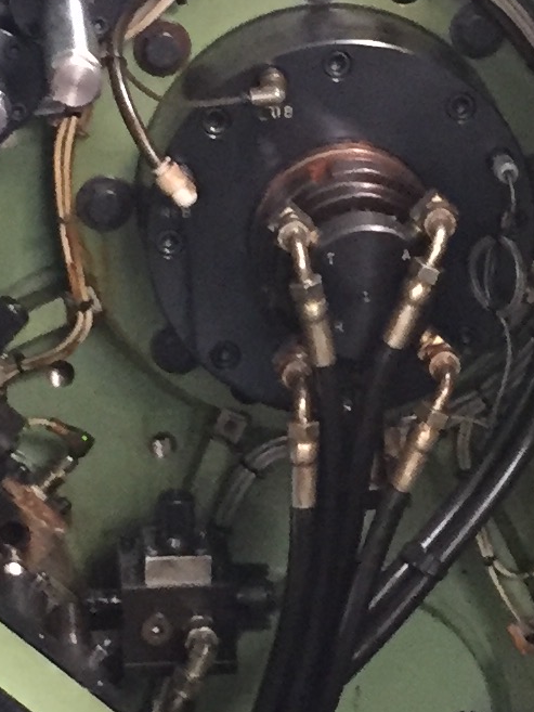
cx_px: 381
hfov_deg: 10.3
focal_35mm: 144
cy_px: 233
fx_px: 2961
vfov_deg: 13.7
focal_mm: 4.15
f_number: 2.2
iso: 250
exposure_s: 1/20
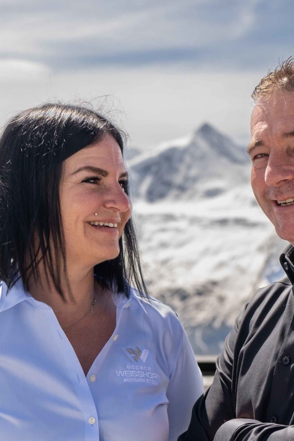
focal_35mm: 92
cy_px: 384
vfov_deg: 21.7
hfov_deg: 14.9
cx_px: 167
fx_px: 1127
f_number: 4
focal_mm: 40
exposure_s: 1/80
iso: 160
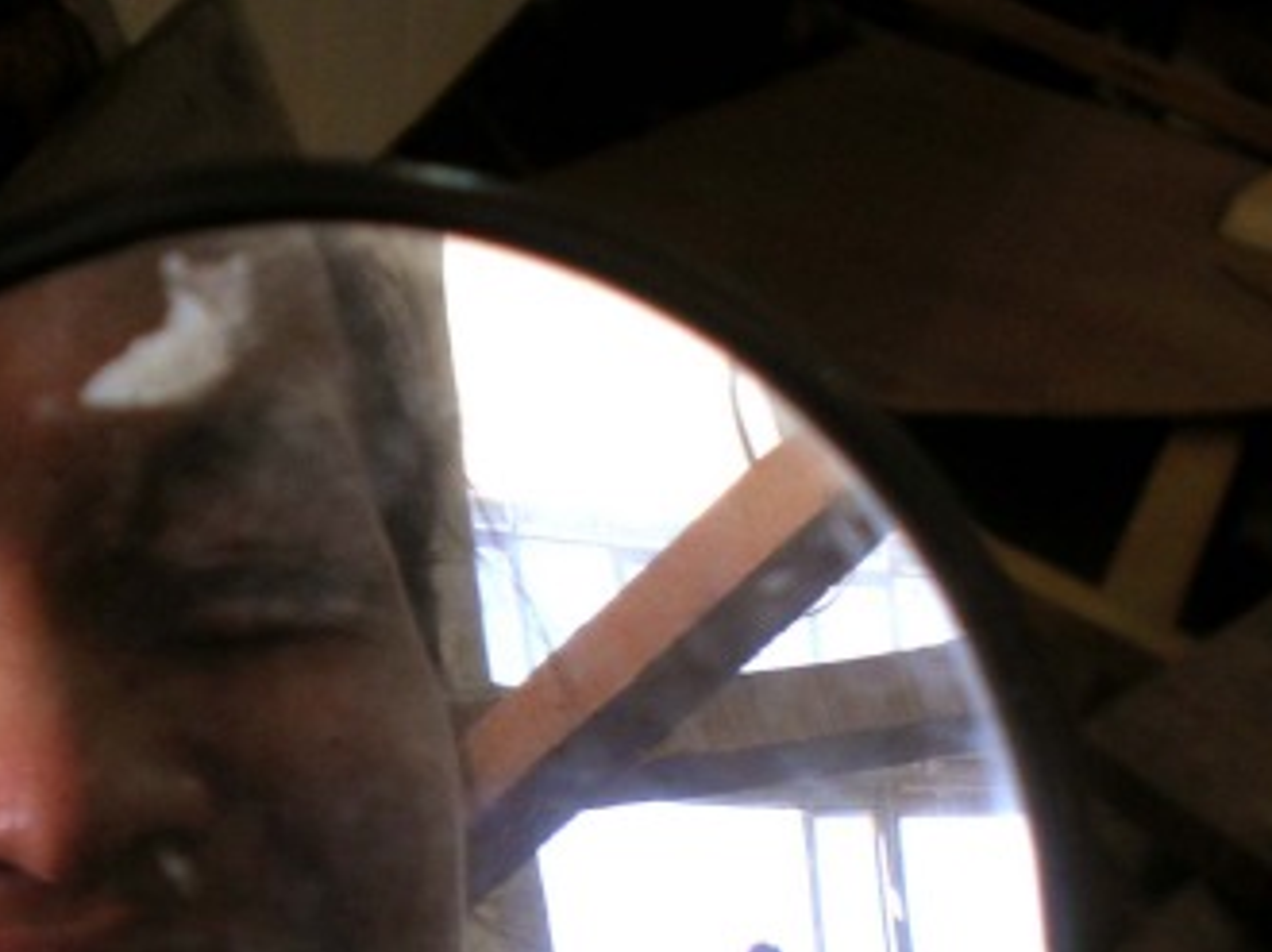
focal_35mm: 207
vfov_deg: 7.1
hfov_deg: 9.5
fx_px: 7601
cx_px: 285
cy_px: 902
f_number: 4.9
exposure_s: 1/14.2
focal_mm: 17.1
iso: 50
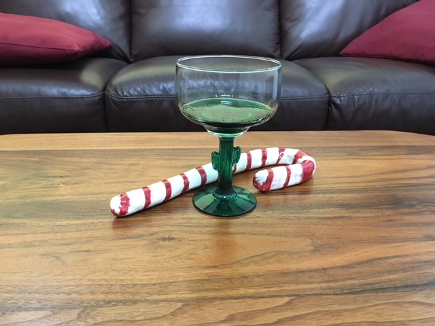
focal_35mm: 29
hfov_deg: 61.7
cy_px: 163
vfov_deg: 48.2
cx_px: 218
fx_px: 364
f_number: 2.2
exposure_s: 1/24
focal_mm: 4.15
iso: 200
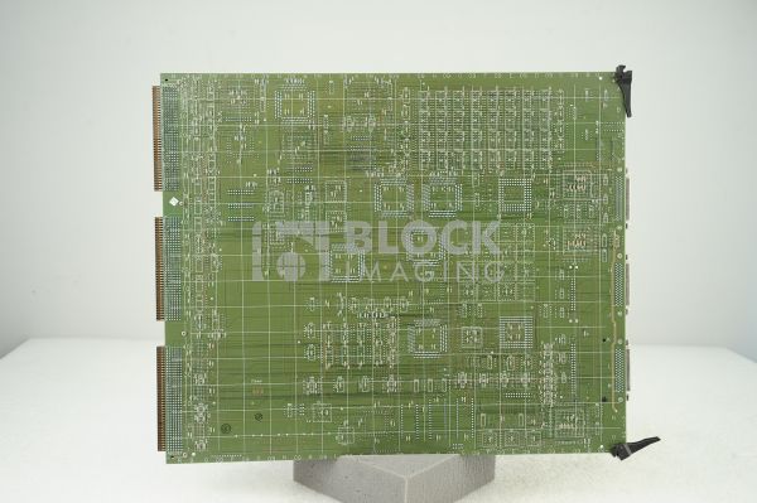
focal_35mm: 42
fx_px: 882
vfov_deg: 31.8
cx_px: 378
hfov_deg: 46.4
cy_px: 252
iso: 800
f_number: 6.3
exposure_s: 1/125
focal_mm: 42
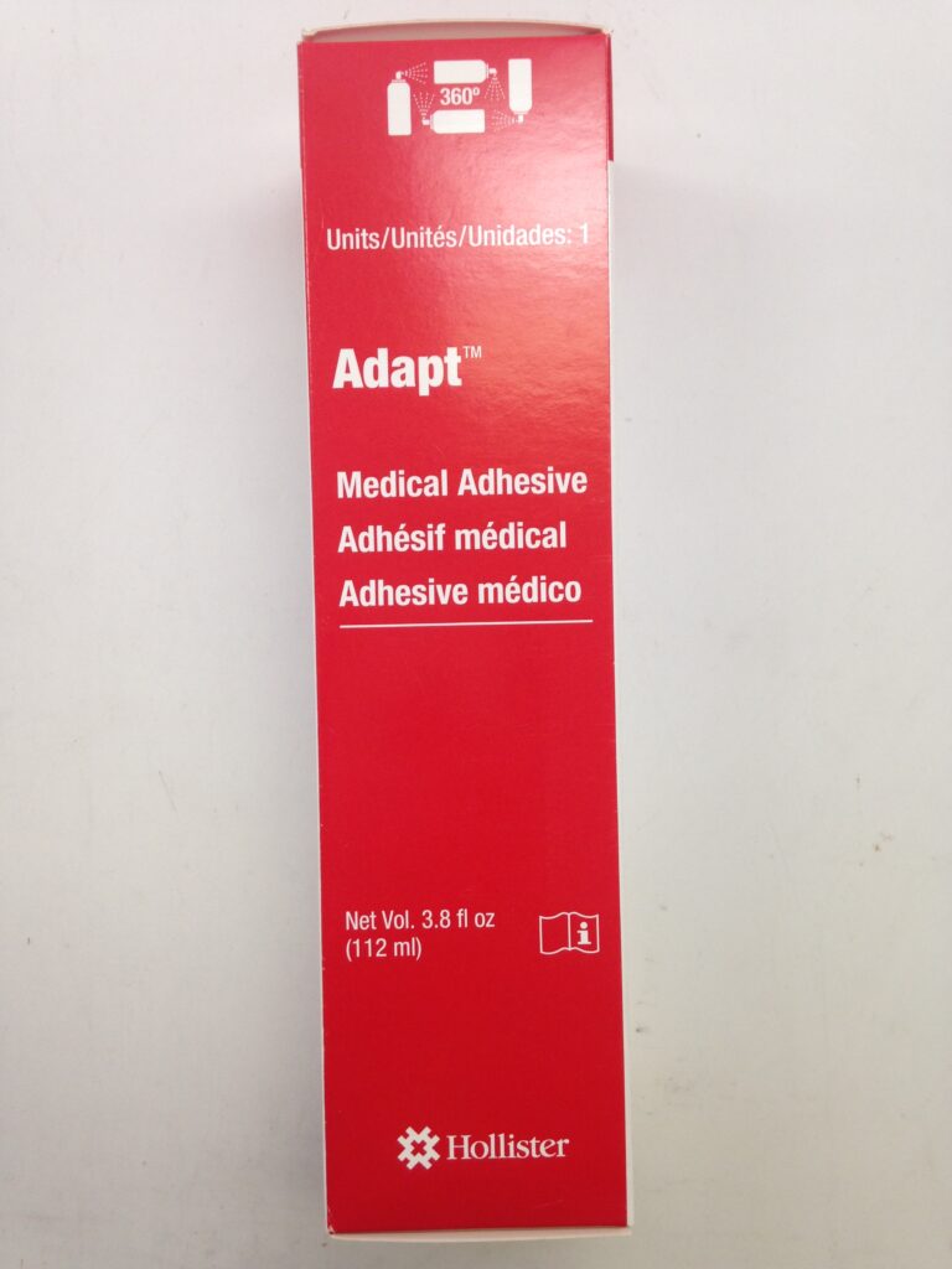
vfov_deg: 55.4
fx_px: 1210
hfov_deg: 42.9
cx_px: 476
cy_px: 634
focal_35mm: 33
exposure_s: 1/40
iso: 50
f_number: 2.4
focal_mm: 4.12
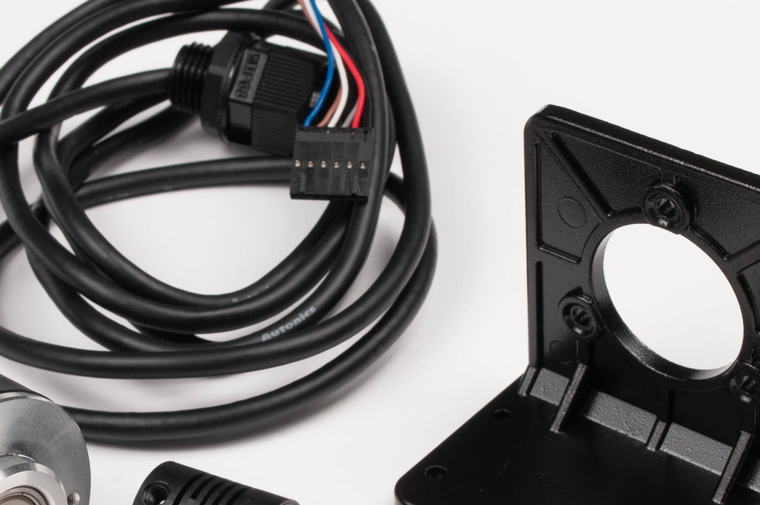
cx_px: 298
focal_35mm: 117
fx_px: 2467
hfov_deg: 17.5
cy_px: 347
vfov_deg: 11.7
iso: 200
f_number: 13
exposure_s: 1/80
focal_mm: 38
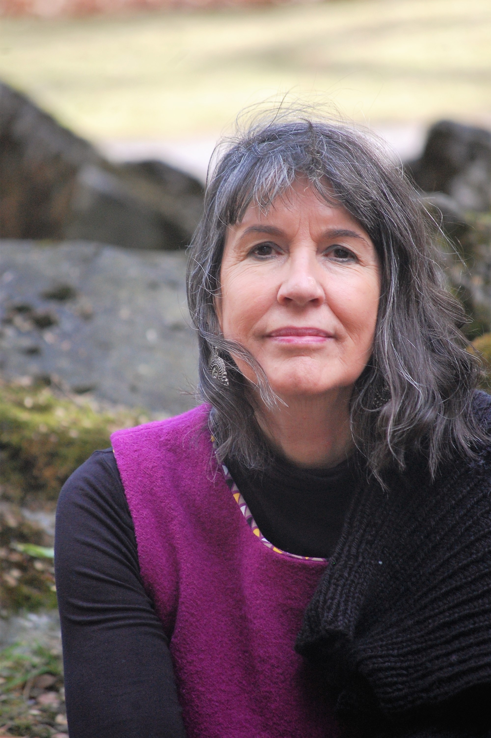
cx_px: 246
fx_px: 6148
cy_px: 369
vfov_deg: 6.9
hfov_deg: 4.6
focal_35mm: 300
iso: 800
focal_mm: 200
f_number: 5.6
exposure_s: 1/320
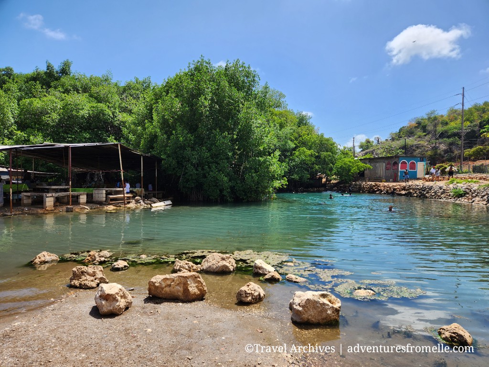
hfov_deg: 73.9
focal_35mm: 23
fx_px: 325
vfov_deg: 58.9
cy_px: 184
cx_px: 244
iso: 20
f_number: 1.8
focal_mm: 5.4
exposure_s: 1/1215
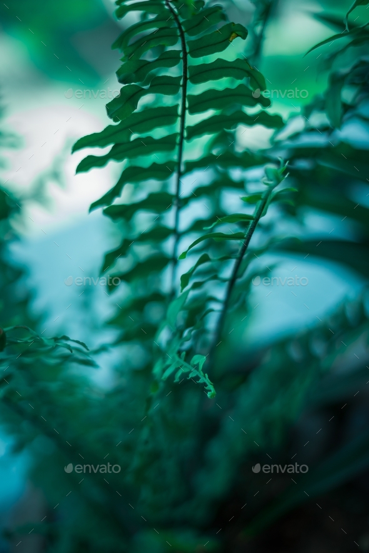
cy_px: 276
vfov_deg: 39.6
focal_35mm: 50
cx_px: 184
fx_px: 769
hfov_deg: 27.0
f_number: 2
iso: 640
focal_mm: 50
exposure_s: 1/2500
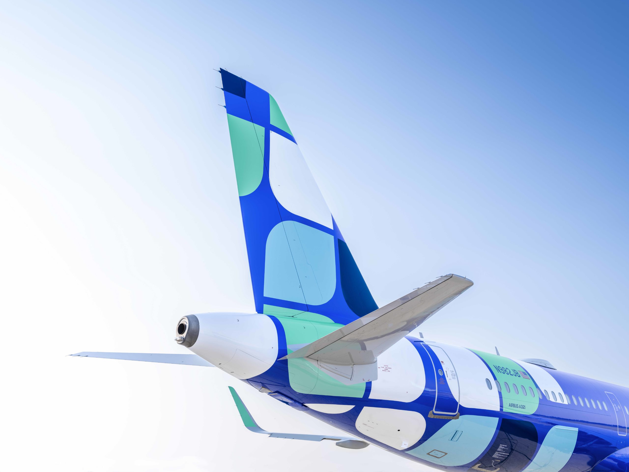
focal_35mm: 39
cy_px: 236
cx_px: 314
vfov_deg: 36.8
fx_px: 709
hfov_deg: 47.9
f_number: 6.4
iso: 100
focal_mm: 49.8
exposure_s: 1/125
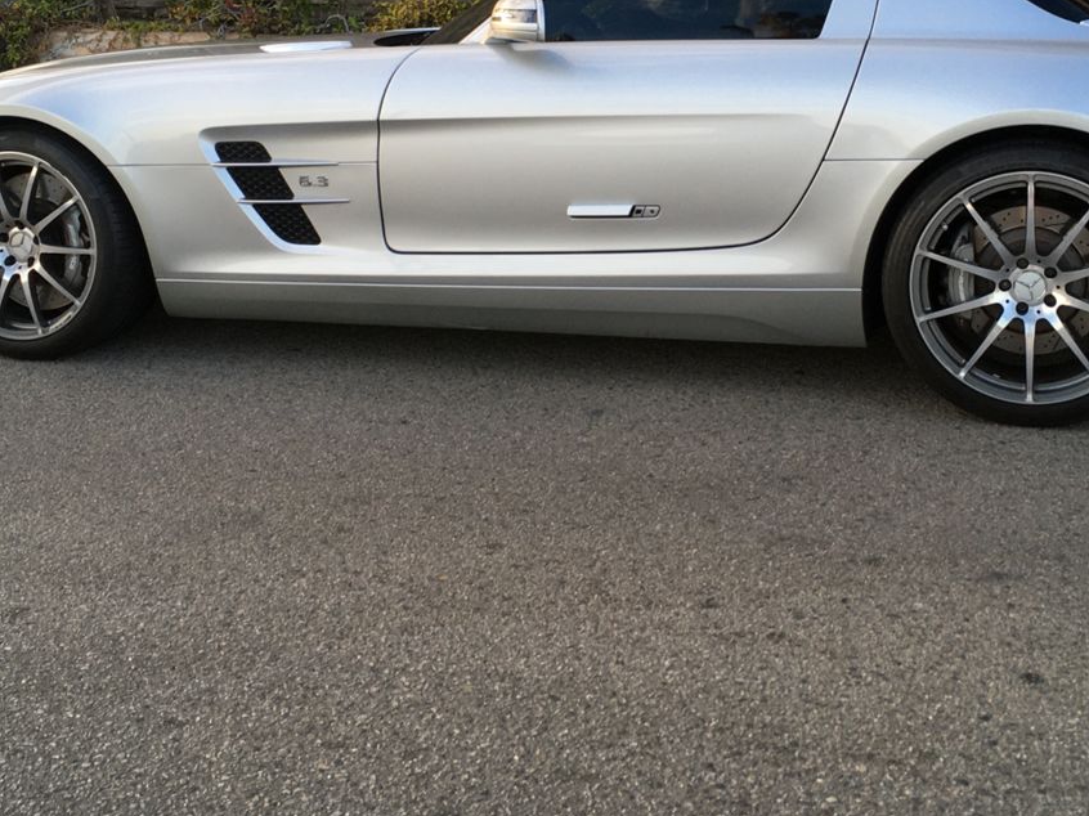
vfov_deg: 29.6
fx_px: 1510
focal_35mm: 48
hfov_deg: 39.6
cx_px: 611
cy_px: 179
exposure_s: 1/120
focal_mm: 4.15
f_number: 2.2
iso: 40
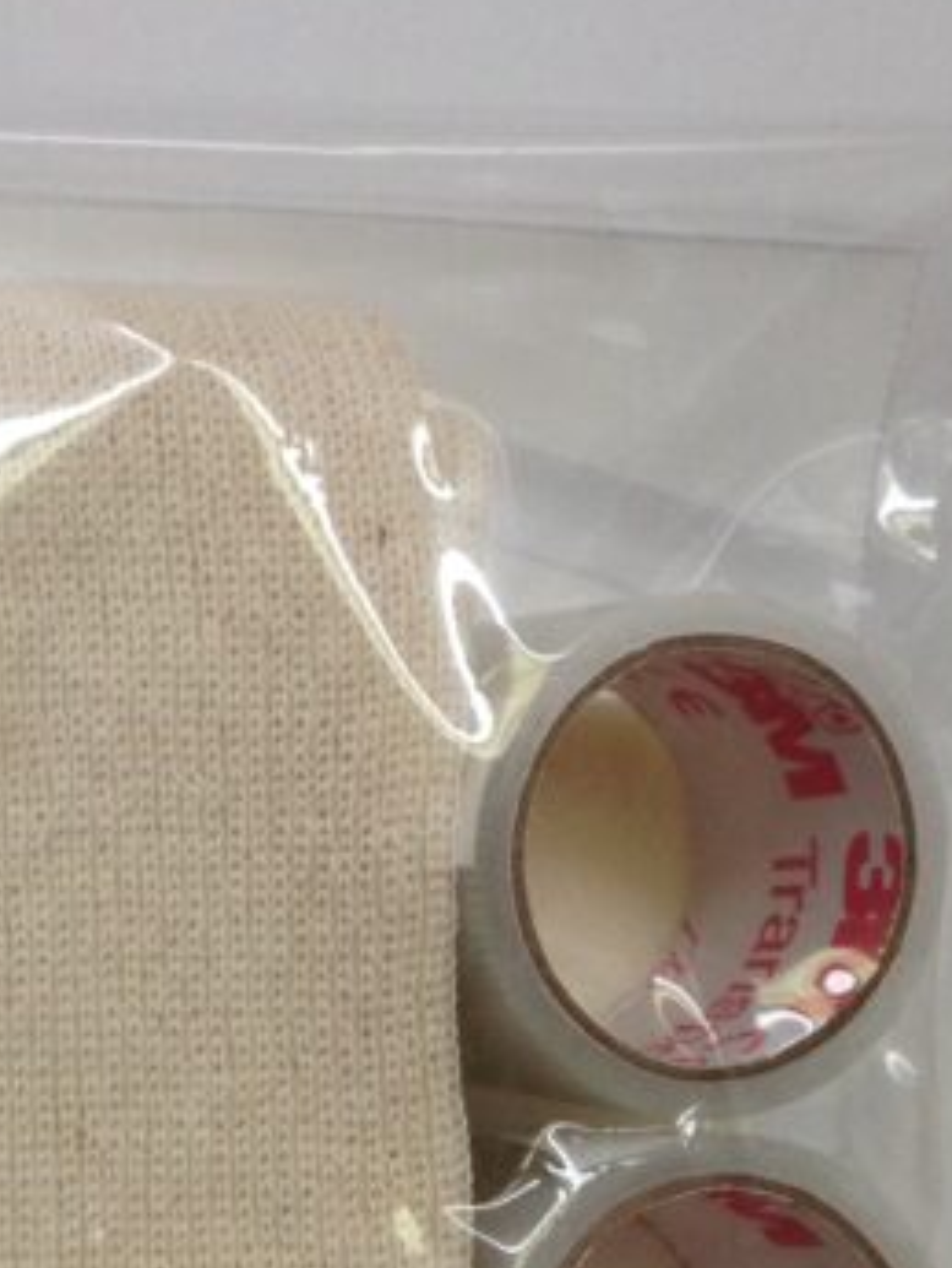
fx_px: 3591
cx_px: -118
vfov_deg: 19.8
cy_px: 1007
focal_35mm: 98
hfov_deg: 14.7
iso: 80
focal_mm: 4.12
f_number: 2.4
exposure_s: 1/120
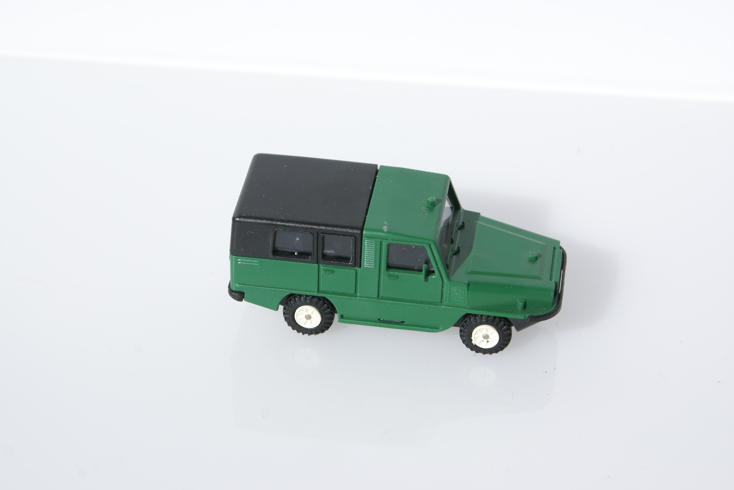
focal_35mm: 105
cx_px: 367
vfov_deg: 13.0
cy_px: 245
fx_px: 2141
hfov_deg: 19.5
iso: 100
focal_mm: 70
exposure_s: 1/160
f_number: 13
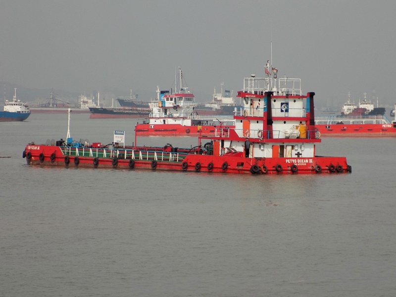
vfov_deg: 8.8
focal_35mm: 168
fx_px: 1922
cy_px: 148
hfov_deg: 11.8
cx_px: 198
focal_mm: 29.9
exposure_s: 1/500
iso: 80
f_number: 5.3
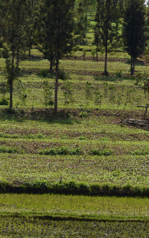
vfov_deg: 10.6
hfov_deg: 6.6
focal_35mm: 197
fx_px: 1279
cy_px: 131
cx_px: 142
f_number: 7.1
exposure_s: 1/800
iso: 200
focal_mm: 62
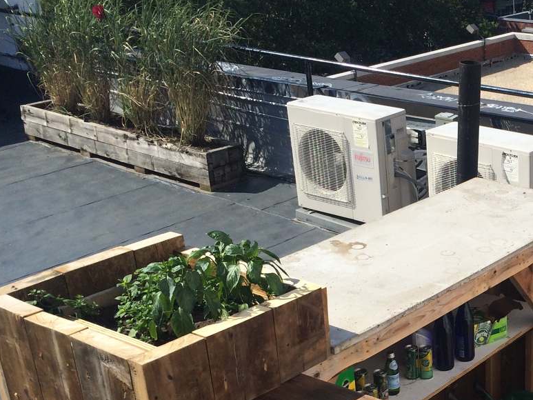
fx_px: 924
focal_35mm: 60
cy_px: 332
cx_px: 523
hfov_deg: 30.1
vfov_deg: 24.0
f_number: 2.2
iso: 32
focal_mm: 4.15
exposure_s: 1/2564
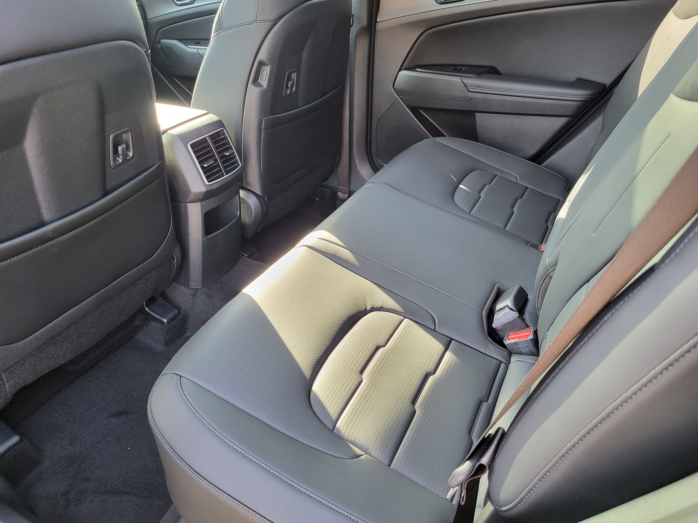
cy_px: 262
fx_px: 524
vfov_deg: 53.1
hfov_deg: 67.3
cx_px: 349
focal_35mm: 26
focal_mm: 5.4
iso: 200
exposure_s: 1/120
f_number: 1.8
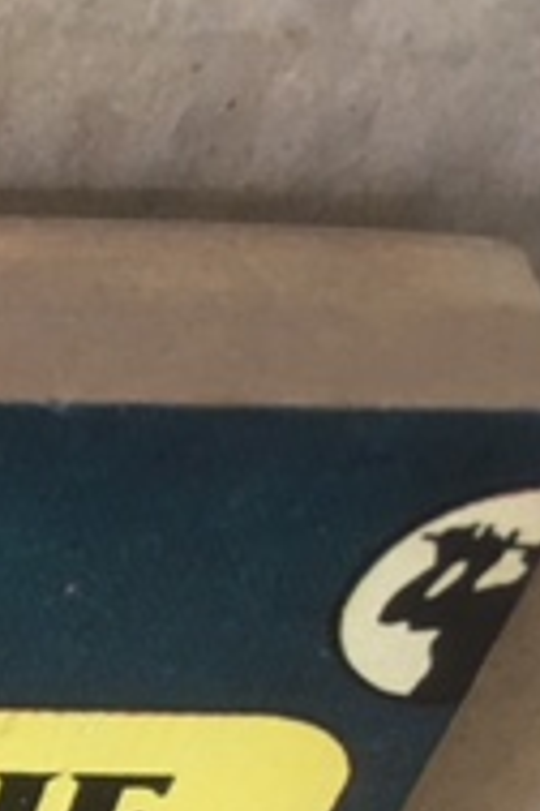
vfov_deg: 19.2
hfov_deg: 11.4
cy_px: 905
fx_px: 2295
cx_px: -716
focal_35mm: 102
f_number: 2.2
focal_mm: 4.15
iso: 125
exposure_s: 1/33
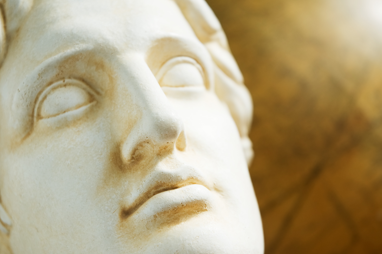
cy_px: 135
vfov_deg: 11.2
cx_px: 193
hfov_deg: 16.8
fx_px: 1293
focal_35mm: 122
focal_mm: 70
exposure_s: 1/125
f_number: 4.5
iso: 200
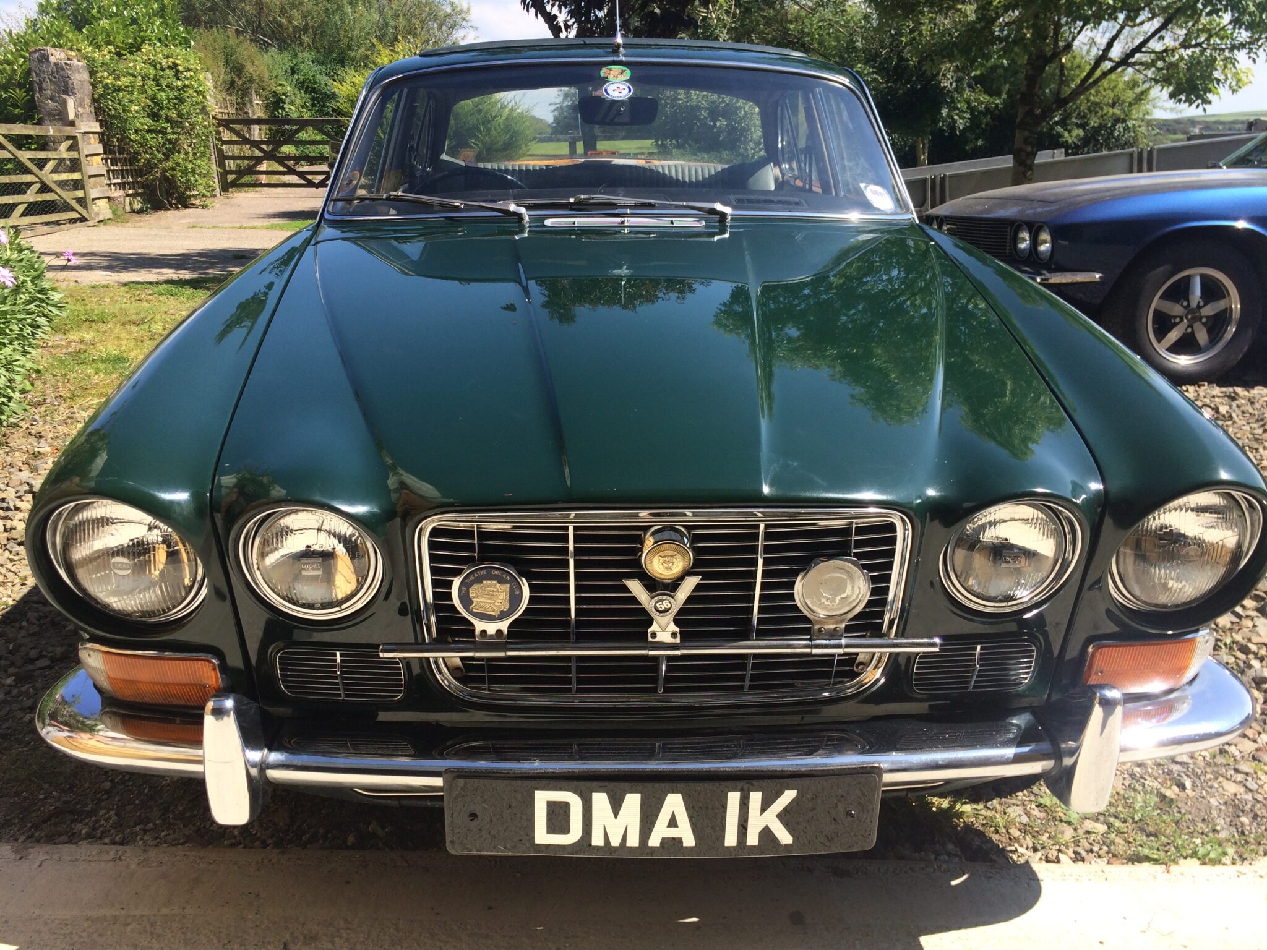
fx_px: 1061
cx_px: 634
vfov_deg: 48.2
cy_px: 475
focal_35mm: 29
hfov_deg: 61.7
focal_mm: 4.15
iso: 32
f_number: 2.2
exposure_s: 1/1109
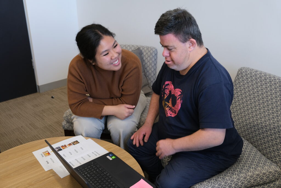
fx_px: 273
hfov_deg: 54.4
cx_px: 140
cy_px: 94
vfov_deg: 37.9
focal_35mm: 35
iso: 640
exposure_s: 1/100
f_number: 3.2
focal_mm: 23.3
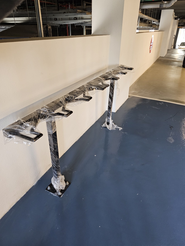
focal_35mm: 23
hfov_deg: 58.9
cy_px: 123
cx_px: 92
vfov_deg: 73.9
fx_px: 164
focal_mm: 6.3
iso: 640
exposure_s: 1/100
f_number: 1.7
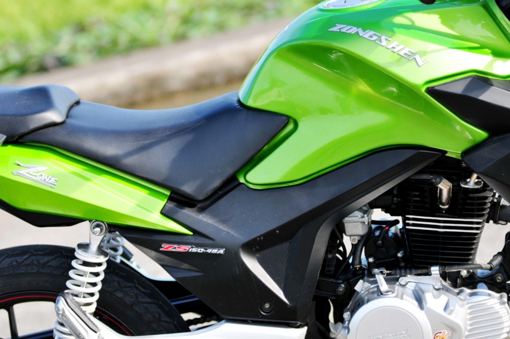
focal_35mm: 138
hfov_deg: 14.9
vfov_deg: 9.9
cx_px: 255
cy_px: 170
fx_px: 1953
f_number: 2.8
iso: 200
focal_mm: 92
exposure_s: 1/1000
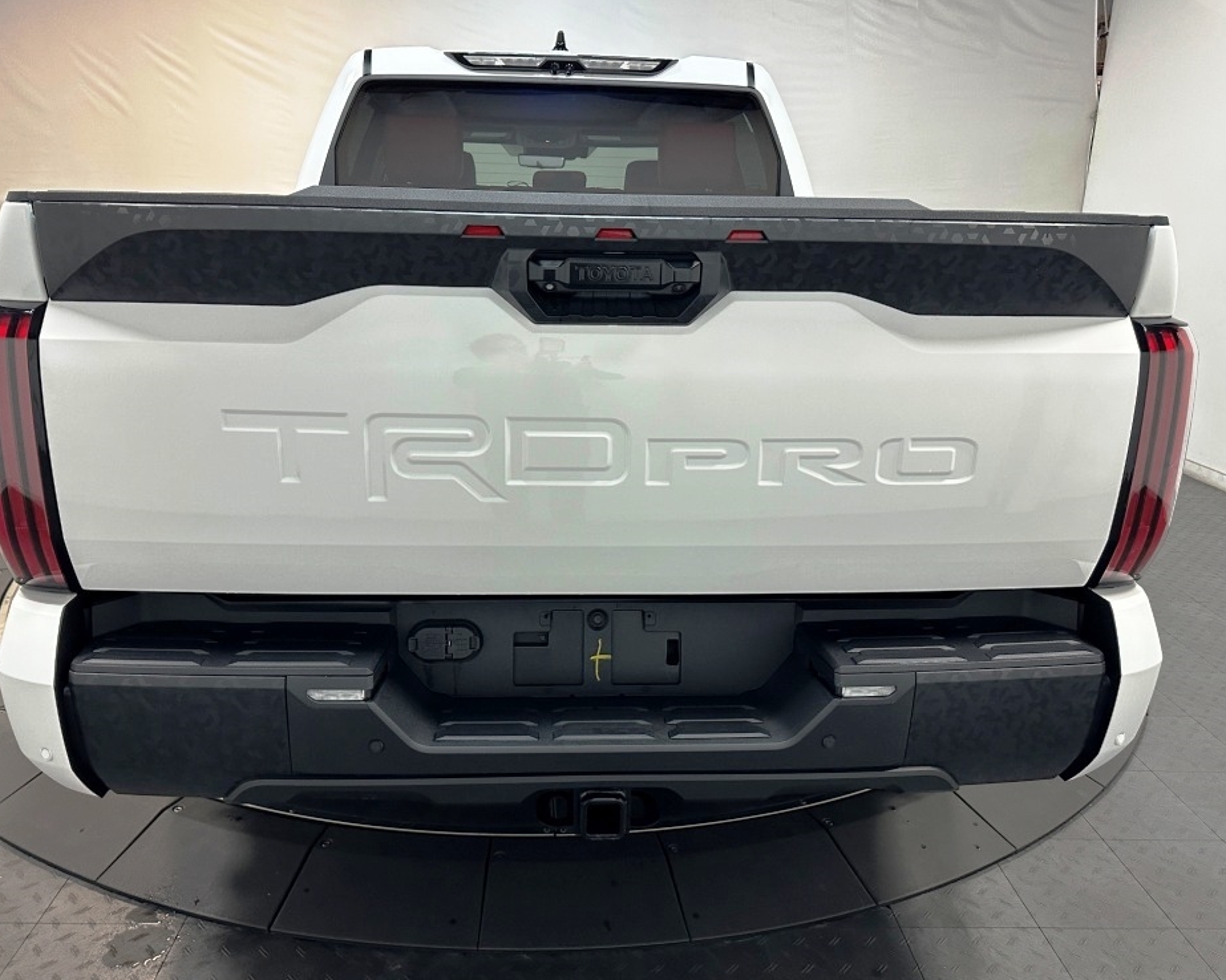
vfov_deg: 54.9
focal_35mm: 26
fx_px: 943
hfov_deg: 66.0
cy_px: 481
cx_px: 579
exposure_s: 1/60
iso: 320
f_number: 1.78
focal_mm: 6.86
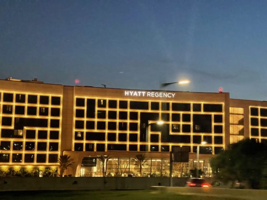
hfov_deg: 30.3
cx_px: 134
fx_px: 494
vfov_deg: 22.9
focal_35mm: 64
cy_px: 100
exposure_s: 1/30
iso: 1250
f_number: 2.2
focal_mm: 7.5
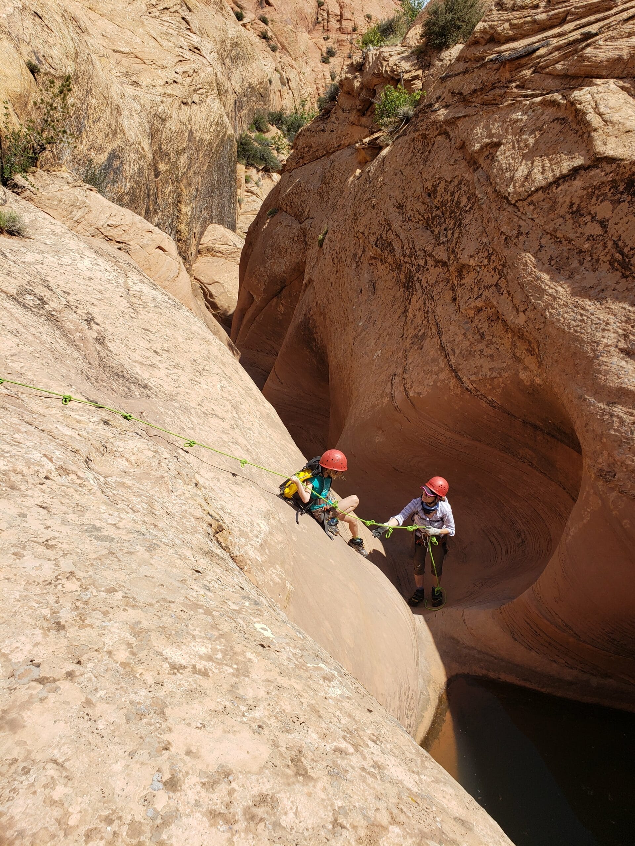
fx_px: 636
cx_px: 318
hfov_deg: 53.1
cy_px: 423
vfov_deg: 67.3
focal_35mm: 26
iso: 50
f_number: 2.4
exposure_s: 1/1493
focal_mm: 4.3
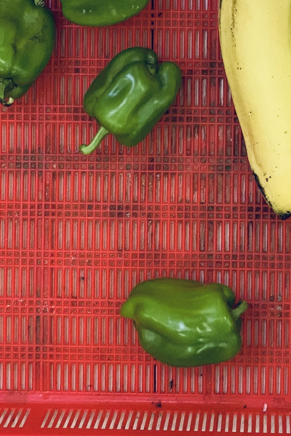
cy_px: 135
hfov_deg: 10.8
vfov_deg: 16.1
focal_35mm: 127
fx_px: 1539
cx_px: 206
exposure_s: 1/50
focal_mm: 6
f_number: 2
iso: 200
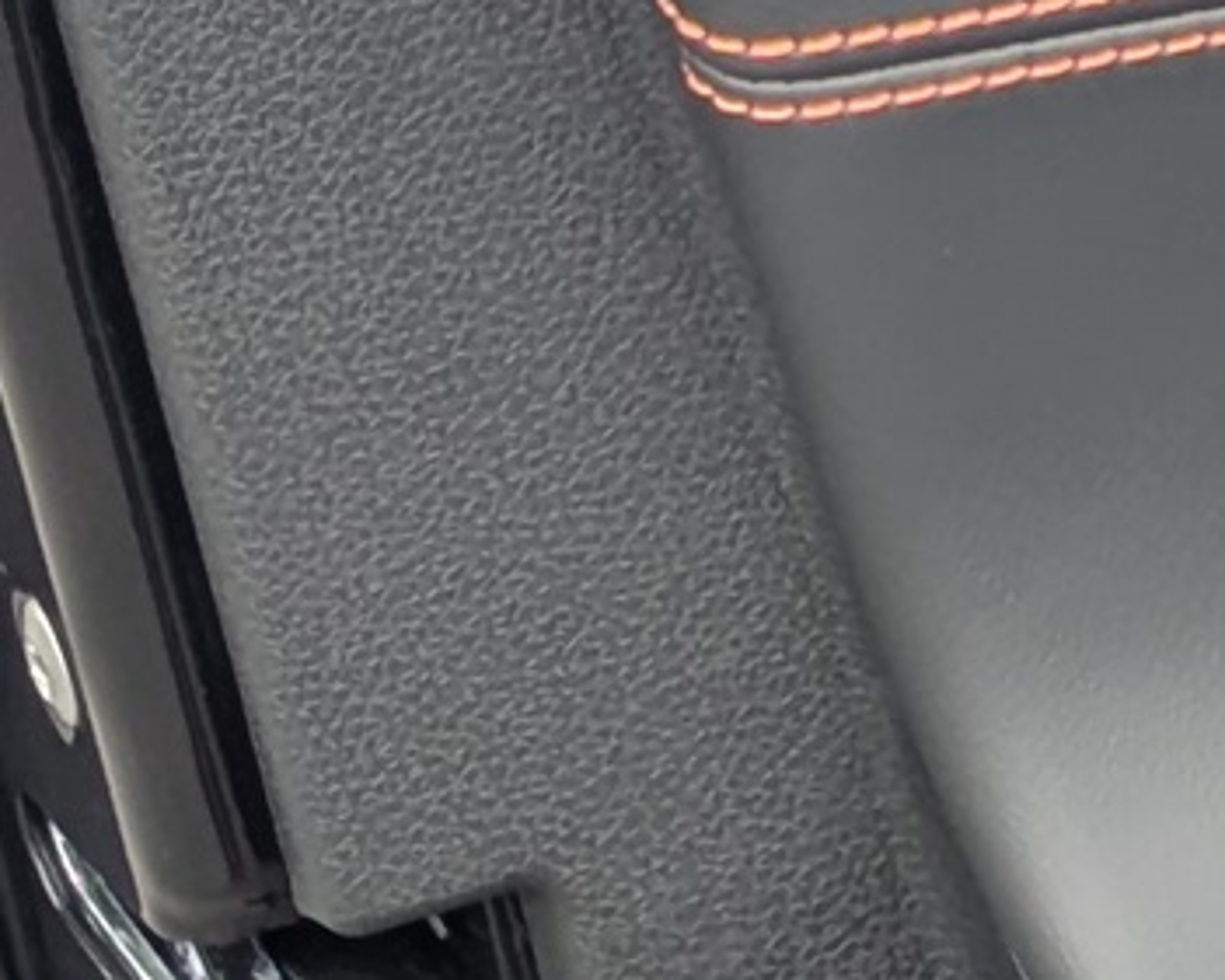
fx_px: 12403
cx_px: 4272
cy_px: 1249
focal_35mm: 342
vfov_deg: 4.5
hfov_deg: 5.2
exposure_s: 1/339
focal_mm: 6.81
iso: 41
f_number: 1.85
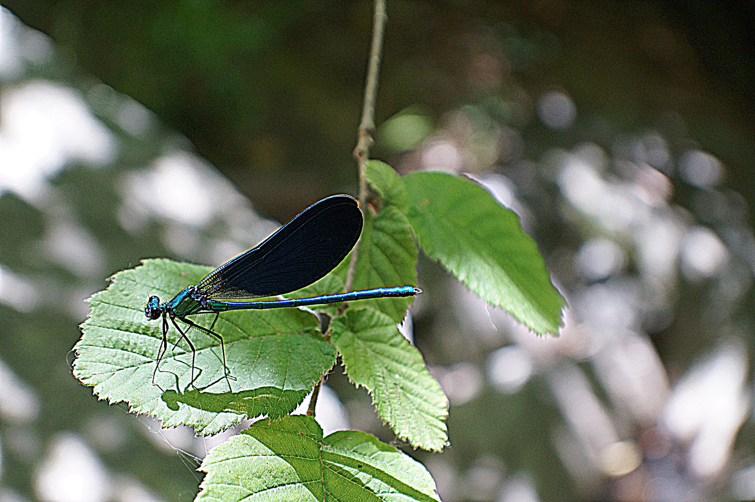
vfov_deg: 16.6
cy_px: 251
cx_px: 378
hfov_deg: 24.8
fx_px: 1718
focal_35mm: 82
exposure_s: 1/160
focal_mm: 55
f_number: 5.6
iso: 800
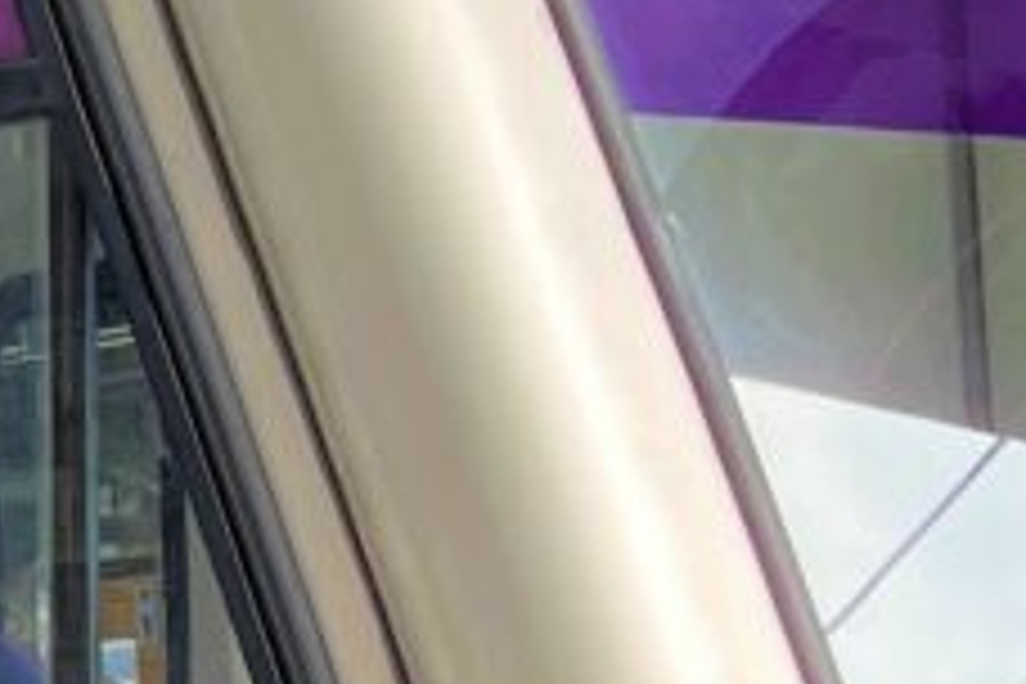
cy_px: 814
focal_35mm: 175
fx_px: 4987
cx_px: -981
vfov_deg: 7.8
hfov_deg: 10.8
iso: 32
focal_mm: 5.1
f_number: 1.6
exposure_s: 1/128
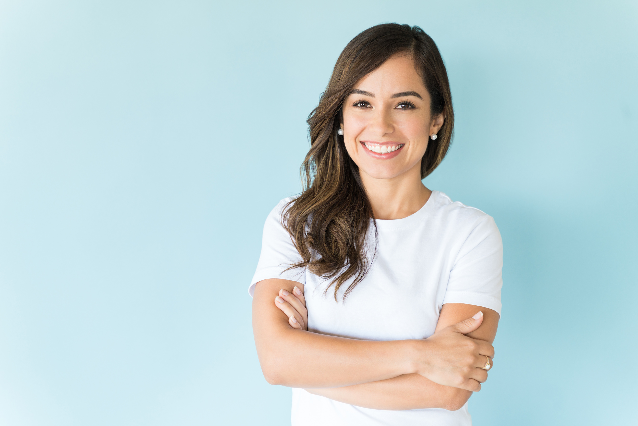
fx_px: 1329
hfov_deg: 27.0
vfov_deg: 18.2
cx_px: 319
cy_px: 213
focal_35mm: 75
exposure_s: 1/100
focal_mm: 75
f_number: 3.5
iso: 500
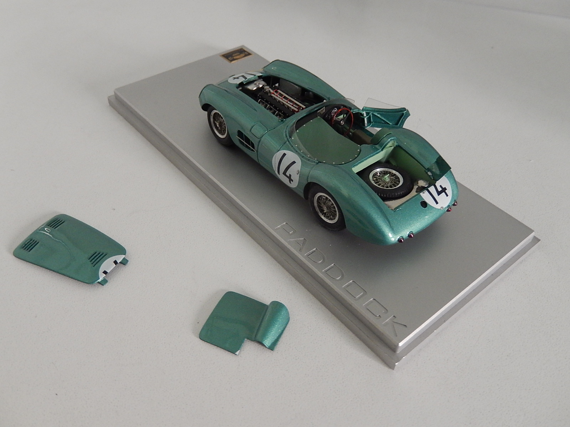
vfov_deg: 44.2
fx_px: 527
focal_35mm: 32
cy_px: 214
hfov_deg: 56.8
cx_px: 285
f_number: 3.8
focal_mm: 5.7
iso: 400
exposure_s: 1/10
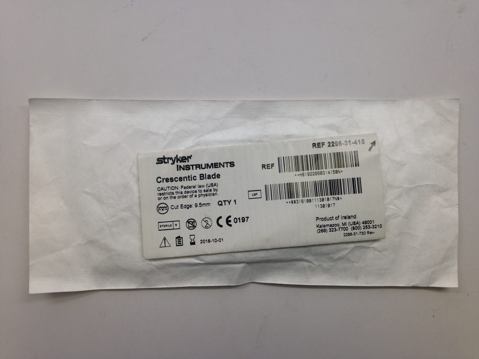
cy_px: 180
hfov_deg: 55.4
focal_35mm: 33
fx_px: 457
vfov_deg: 42.9
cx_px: 240
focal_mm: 4.12
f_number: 2.4
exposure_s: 1/60
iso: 50
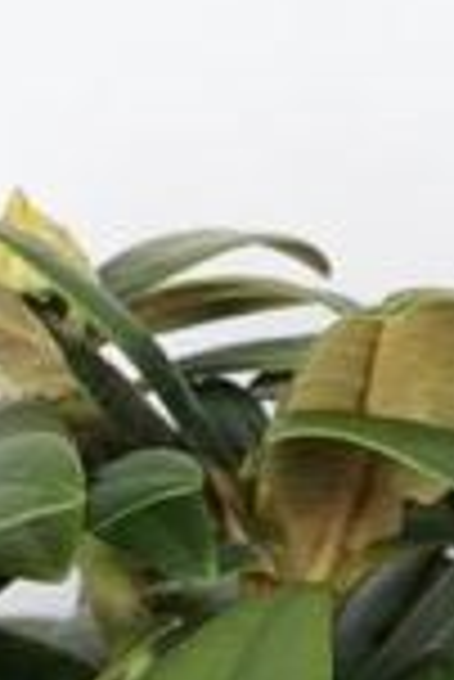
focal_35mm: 547
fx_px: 10323
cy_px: 1085
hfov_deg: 2.5
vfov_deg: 3.7
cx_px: 706
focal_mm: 69
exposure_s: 1/80
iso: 400
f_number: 11
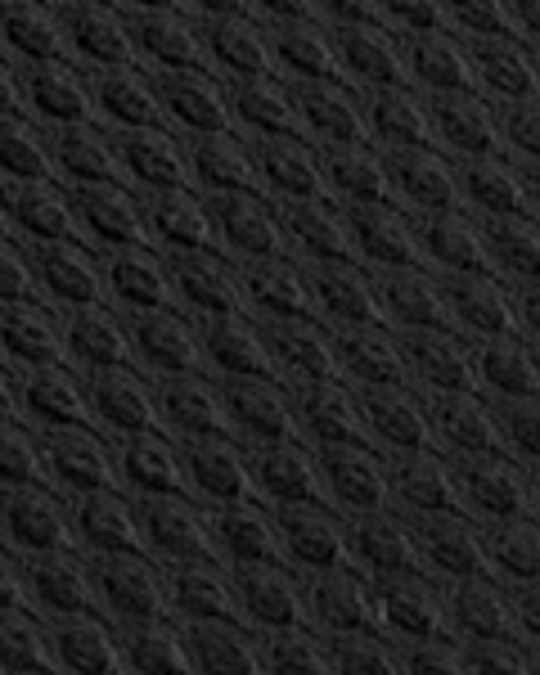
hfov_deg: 7.5
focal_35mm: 203
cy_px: -1404
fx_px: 4055
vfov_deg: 8.0
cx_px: 814
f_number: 1.5
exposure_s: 1/52
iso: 400
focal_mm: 5.7
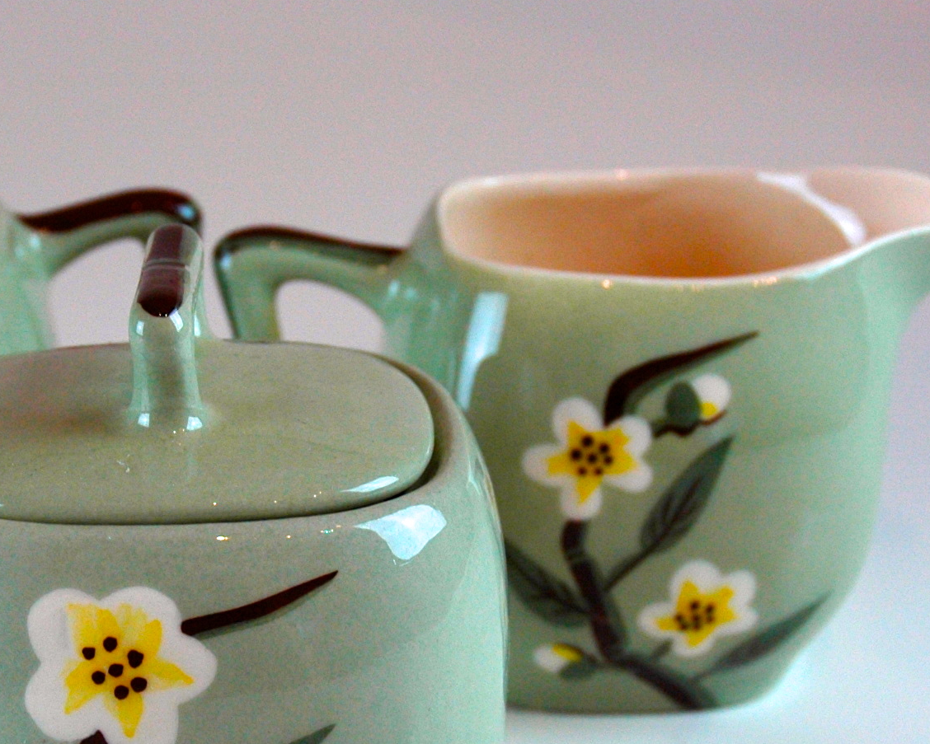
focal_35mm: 90
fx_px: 2478
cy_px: 495
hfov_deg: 21.1
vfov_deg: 17.0
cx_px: 254
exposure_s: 1/100
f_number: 5
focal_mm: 24
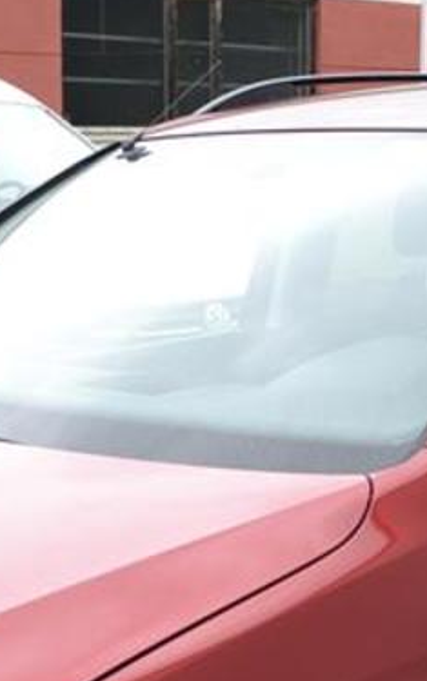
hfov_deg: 14.9
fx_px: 1635
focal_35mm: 88
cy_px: 585
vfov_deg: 23.1
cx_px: 251
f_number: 4.5
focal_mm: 18
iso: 400
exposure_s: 1/80
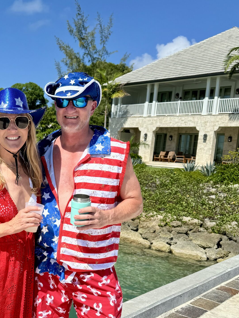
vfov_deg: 43.3
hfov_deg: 32.3
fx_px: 396
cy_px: 210
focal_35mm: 43
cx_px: 34
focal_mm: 6.76
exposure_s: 1/5814
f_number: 1.78
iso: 80
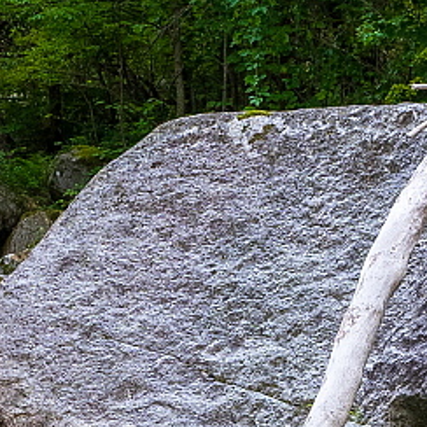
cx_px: 318
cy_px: 632
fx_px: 2219
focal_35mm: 159
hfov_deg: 11.0
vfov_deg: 10.6
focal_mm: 38
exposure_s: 1/40
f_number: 11
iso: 1250
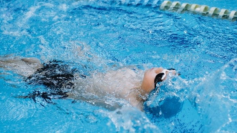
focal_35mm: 87
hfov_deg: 24.4
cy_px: 76
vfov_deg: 13.9
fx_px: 547
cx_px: 118
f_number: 2.5
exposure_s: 1/400
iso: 125
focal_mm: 55
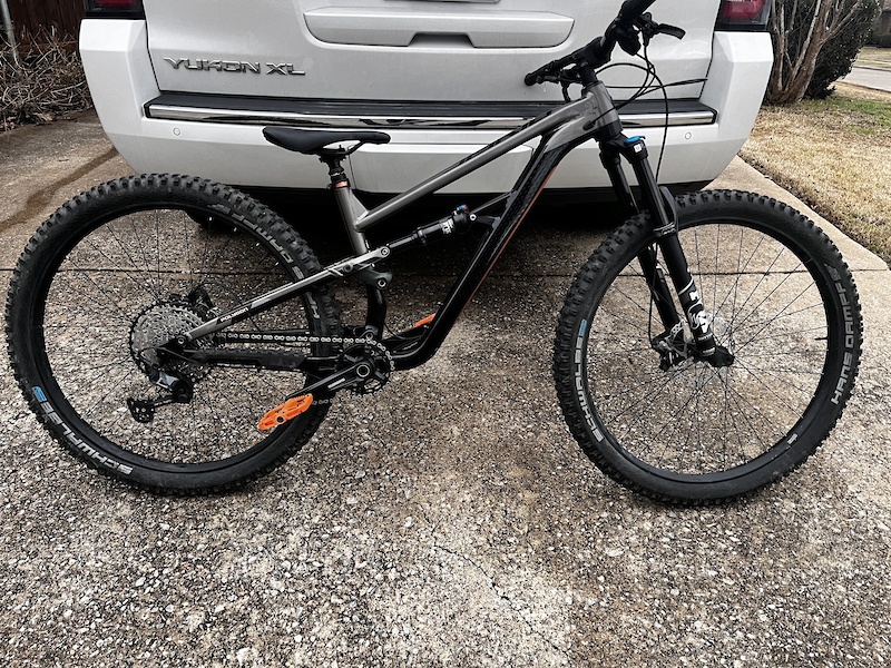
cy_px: 334
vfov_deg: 53.1
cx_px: 446
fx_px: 669
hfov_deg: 67.3
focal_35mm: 26
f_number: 1.6
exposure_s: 1/60
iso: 125
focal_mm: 5.1
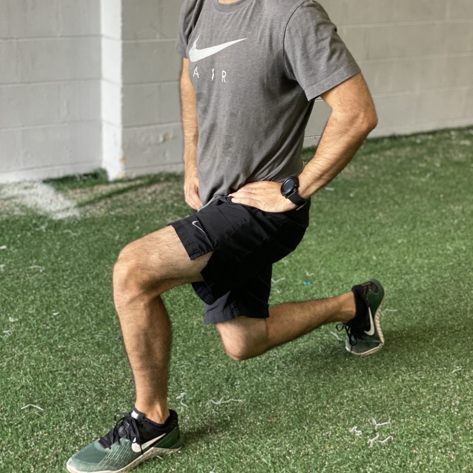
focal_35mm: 62
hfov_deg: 27.7
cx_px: 236
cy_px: 164
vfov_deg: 27.6
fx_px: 958
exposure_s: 1/120
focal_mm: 6
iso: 200
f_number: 2
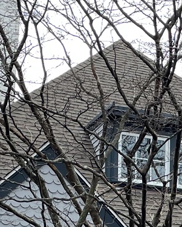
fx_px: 909
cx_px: 249
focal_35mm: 135
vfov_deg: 13.6
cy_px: 318
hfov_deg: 11.1
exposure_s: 1/387
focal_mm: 4.2
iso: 32
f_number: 1.6
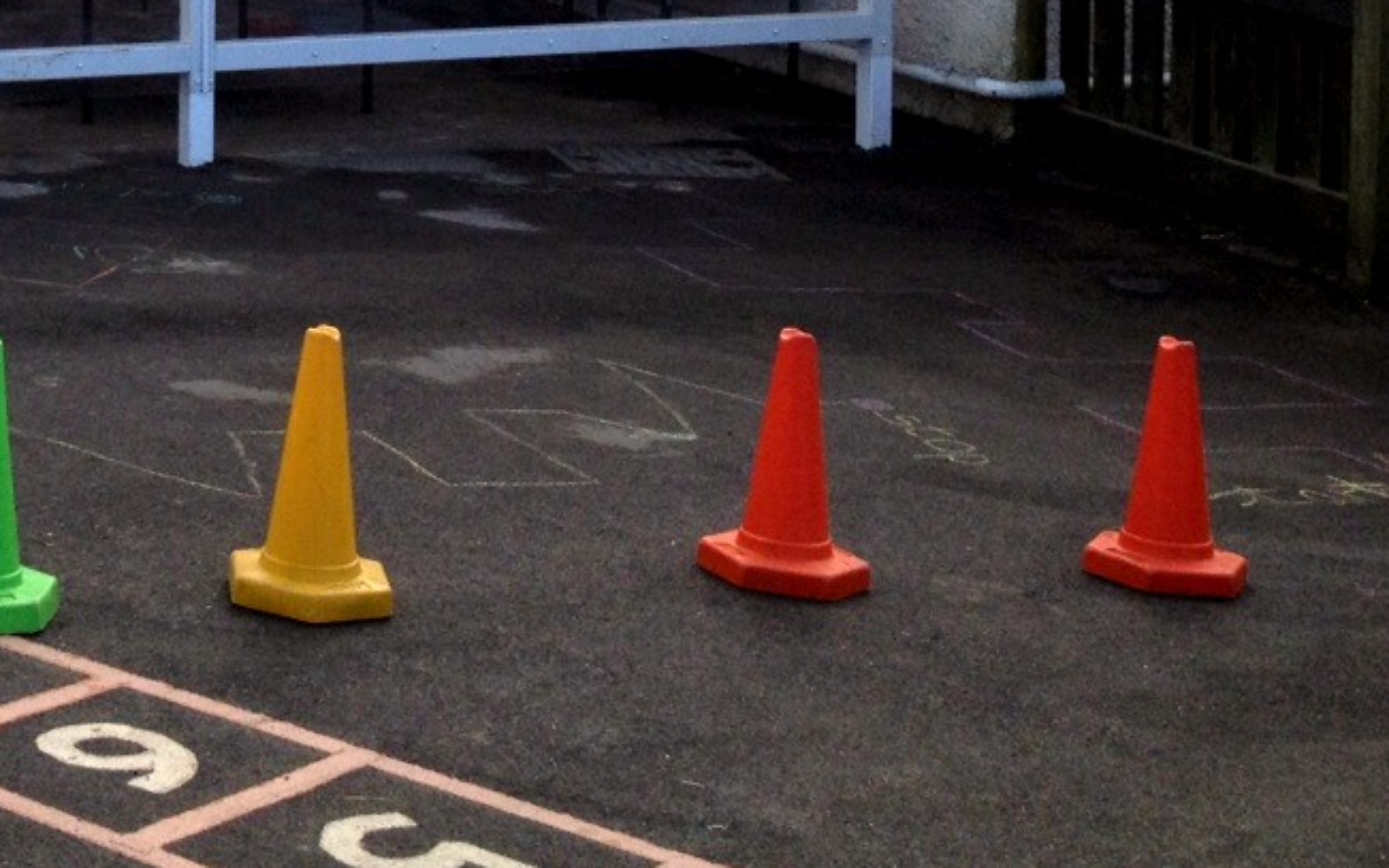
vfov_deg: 13.3
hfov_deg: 21.3
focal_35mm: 93
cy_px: -388
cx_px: -81
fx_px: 3521
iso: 50
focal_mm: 4.28
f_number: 2.4
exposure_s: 1/464
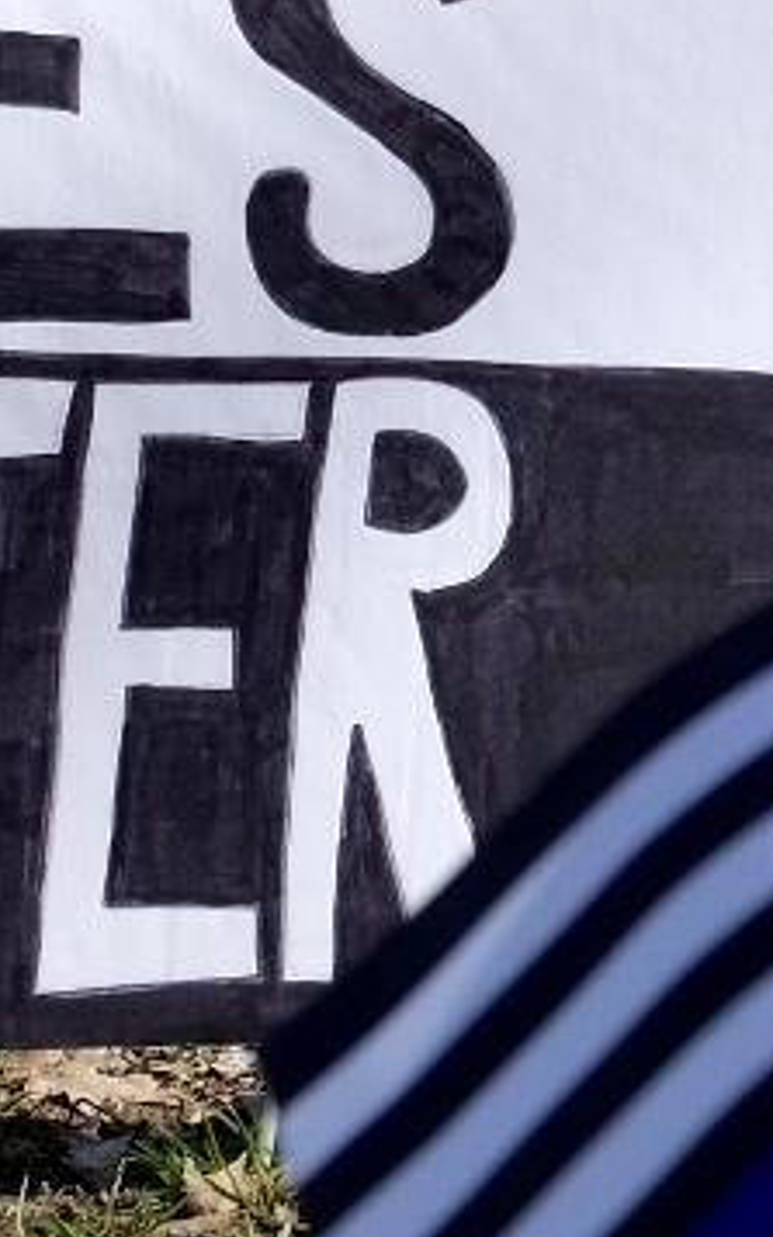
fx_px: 4957
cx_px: 1241
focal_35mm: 147
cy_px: -319
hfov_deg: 8.7
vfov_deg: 13.8
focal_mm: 19.4
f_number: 4
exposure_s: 1/2000
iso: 400
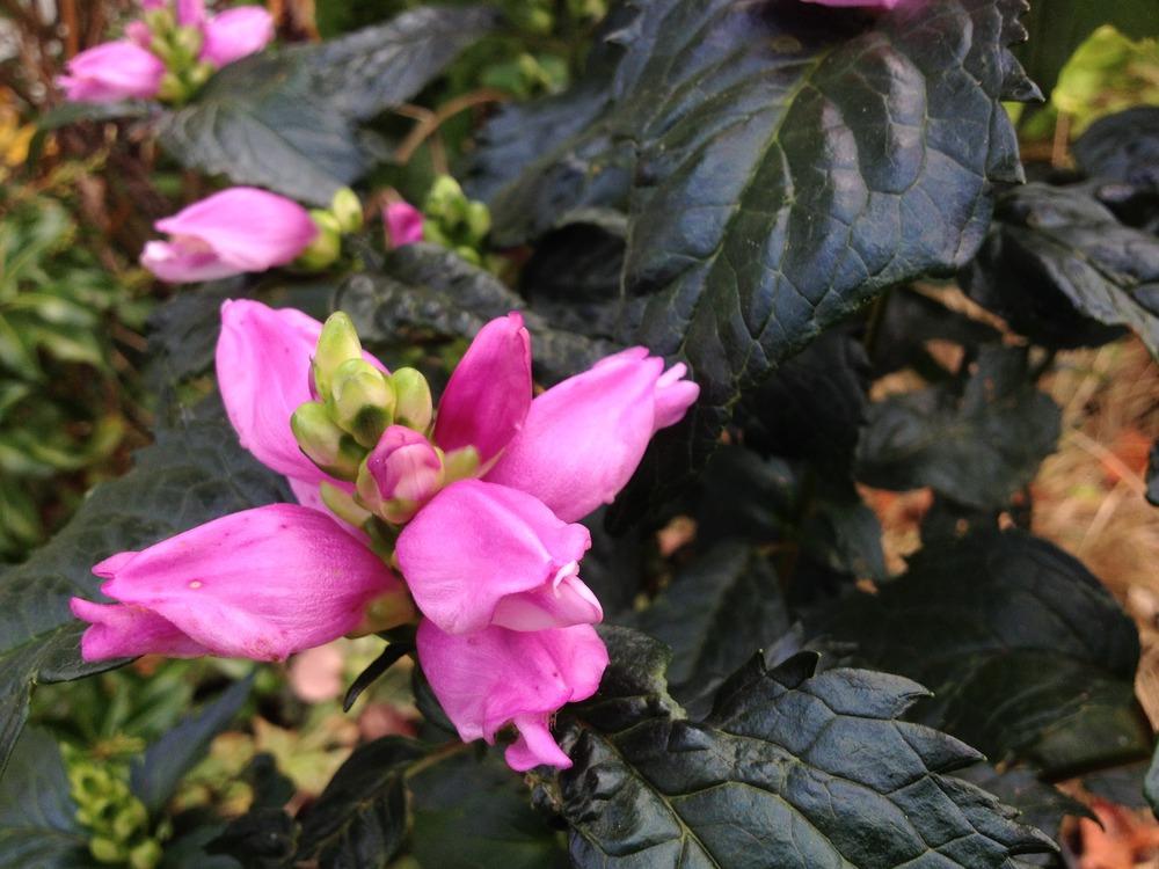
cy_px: 434
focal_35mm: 35
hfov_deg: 52.6
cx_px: 580
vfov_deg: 40.7
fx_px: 1172
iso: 50
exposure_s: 1/305
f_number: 2.4
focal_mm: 4.28
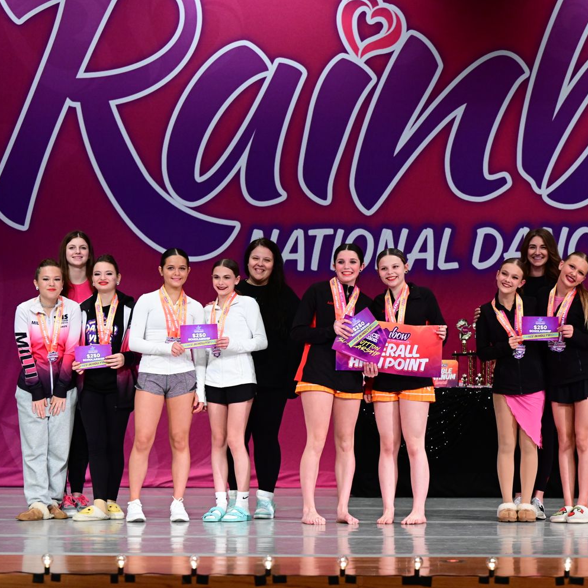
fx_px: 2518
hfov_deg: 13.3
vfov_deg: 13.3
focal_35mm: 131
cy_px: 295
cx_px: 381
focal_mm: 102
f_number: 3.5
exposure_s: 1/800
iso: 5000
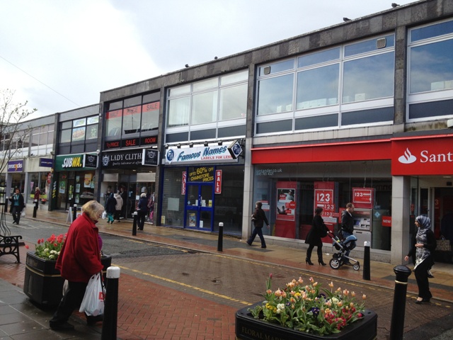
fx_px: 458
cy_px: 170
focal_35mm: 35
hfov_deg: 52.6
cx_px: 226
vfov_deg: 40.7
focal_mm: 4.28
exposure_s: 1/563
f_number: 2.4
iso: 64
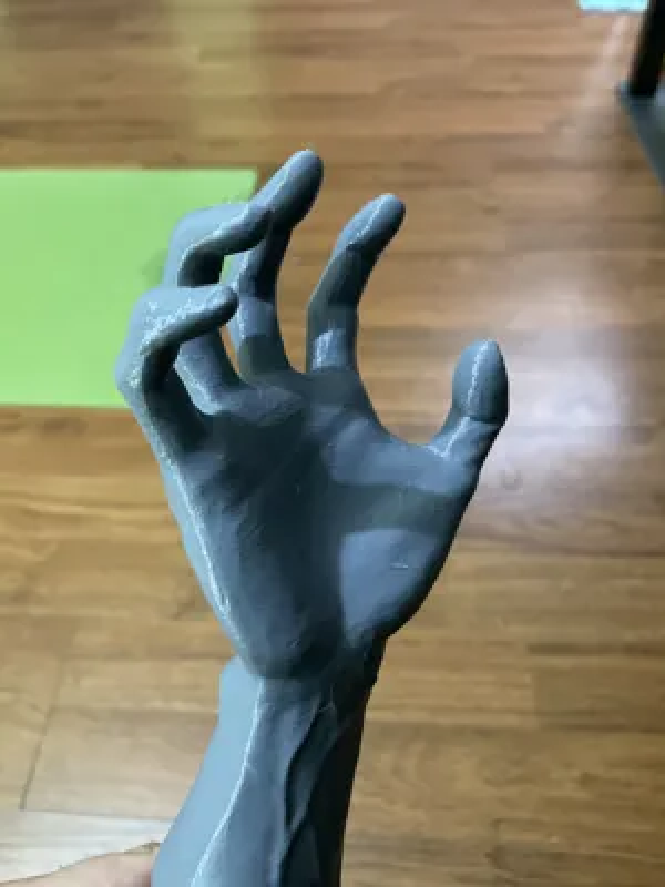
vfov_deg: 67.3
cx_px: 332
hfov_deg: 53.1
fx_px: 666
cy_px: 444
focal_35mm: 26
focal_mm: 4.2
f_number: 1.6
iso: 640
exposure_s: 1/35
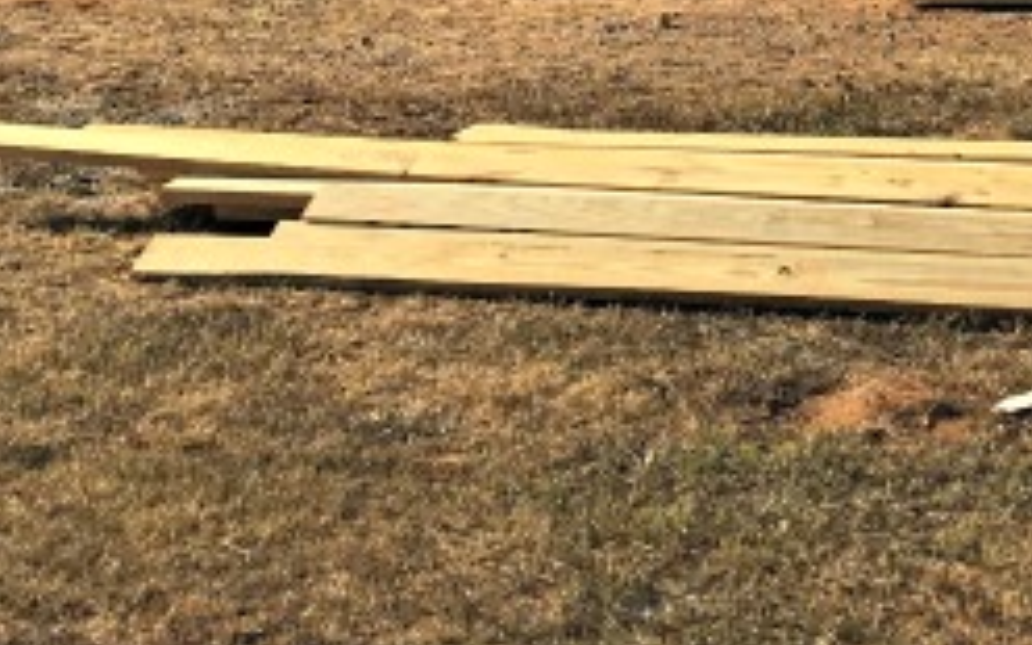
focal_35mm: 99
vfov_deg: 12.0
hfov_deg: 20.6
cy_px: -558
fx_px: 2784
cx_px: 915
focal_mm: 4.15
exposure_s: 1/1672
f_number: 2.2
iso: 25
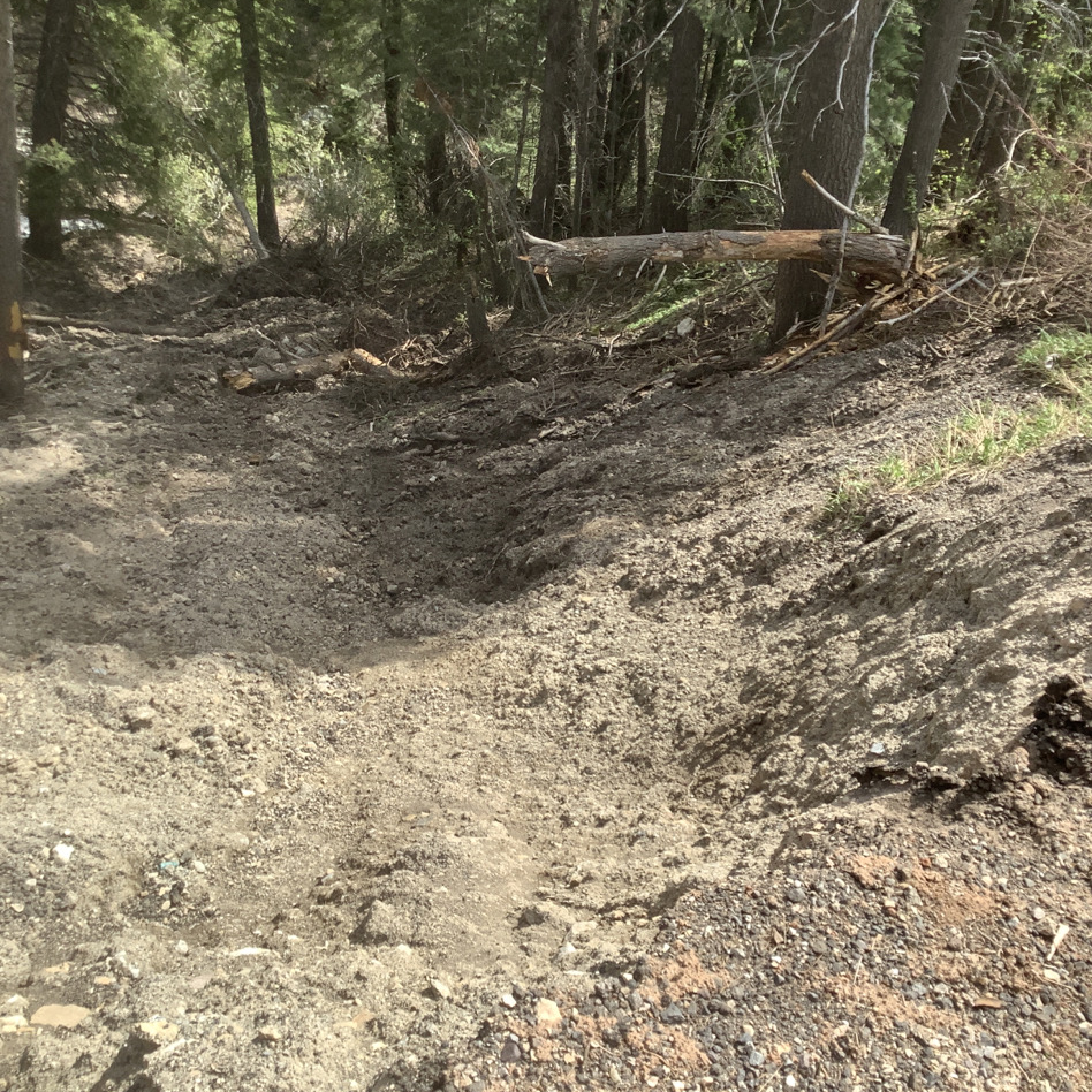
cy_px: 547
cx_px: 590
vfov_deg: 44.9
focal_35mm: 37
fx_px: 1321
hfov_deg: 44.9
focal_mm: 3.3
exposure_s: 1/604
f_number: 2.4
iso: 25
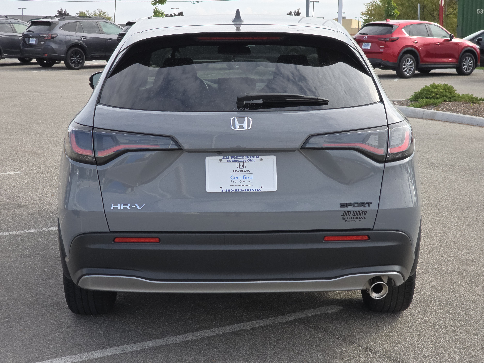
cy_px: 182
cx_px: 242
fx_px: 965
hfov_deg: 28.2
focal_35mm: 69
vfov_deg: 21.3
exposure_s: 1/1073
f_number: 2.4
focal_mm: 7.9
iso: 50
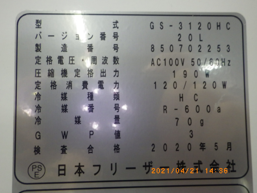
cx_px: 128
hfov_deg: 54.0
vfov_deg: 41.8
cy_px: 96
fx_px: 252
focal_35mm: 34
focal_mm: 6.1
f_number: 3.8
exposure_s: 1/50
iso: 640
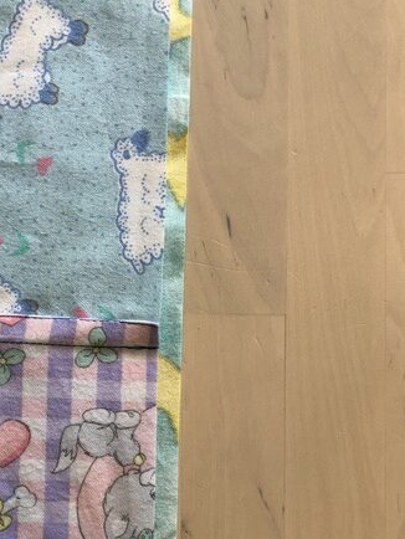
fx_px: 670
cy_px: 357
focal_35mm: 43
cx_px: 111
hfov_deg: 33.1
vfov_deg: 43.3
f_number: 1.8
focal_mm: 4
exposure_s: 1/40
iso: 20
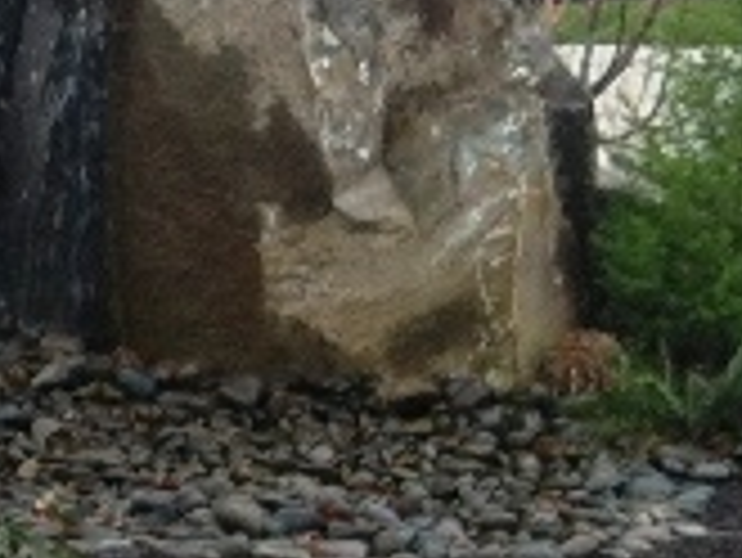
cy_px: 441
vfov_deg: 8.7
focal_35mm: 170
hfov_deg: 10.4
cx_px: -899
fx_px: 3647
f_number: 2.8
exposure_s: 1/150
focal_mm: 3.85
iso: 80
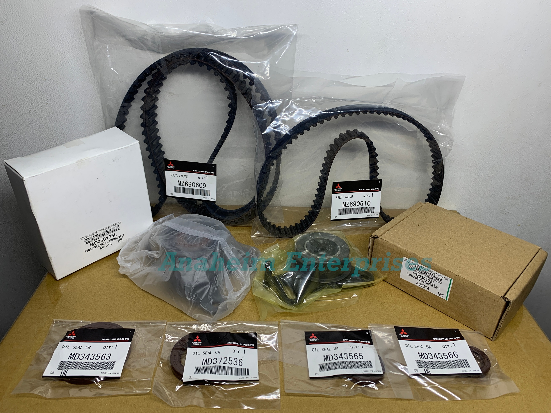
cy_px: 206
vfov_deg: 53.1
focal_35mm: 26
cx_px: 276
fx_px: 414
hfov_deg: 67.3
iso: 400
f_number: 1.8
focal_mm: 4.25
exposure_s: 1/39
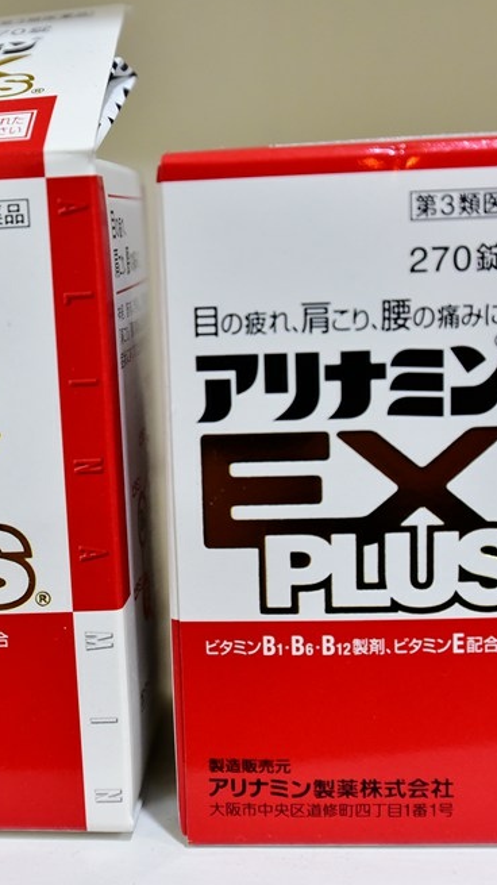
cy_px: 439
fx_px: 1313
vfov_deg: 37.2
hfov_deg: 21.2
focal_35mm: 56
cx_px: 123
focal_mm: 35
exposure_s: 1/60
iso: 2000
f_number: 5.6
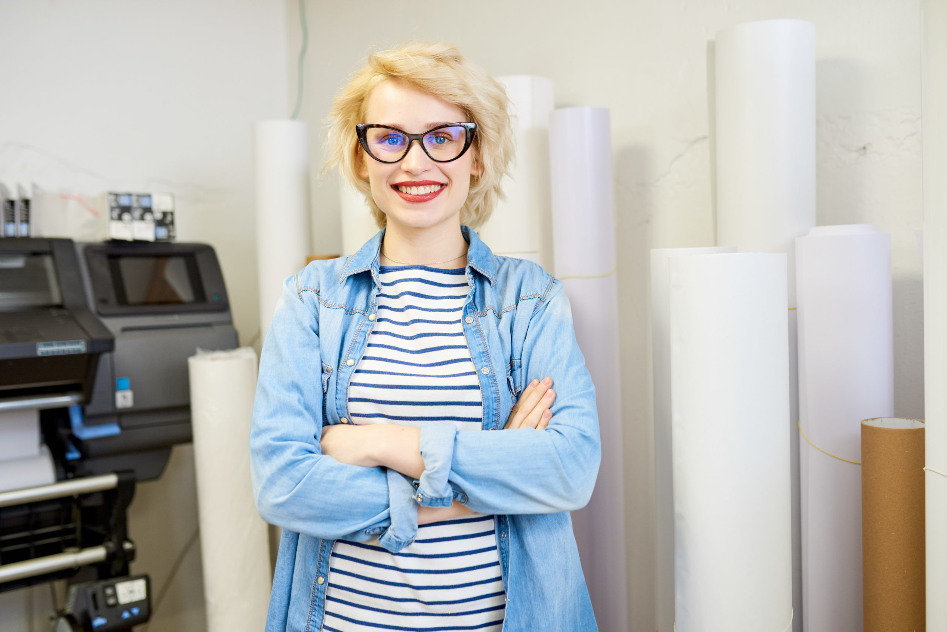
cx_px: 474
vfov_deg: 37.9
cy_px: 316
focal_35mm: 35
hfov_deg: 54.4
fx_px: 921
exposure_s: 1/160
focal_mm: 35
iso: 800
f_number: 2.8
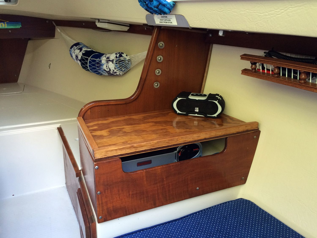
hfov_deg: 61.7
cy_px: 119
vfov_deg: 48.2
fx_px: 266
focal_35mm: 29
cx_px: 158
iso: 100
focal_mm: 4.15
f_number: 2.2
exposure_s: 1/30
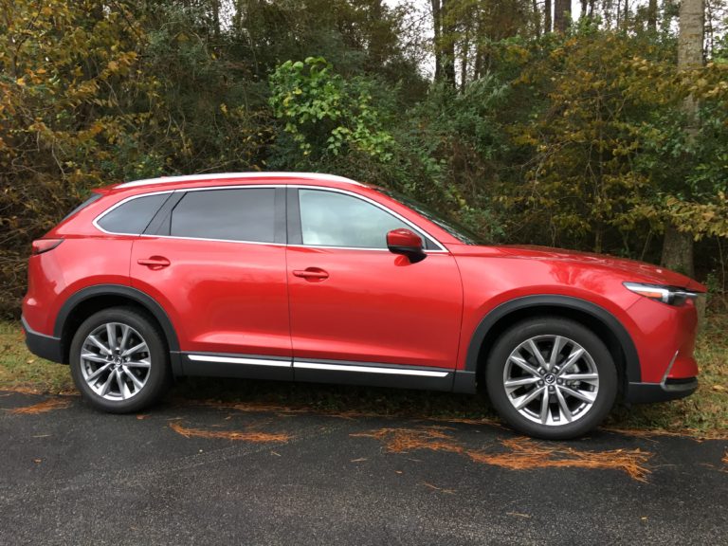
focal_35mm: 29
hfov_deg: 61.7
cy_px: 273
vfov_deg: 48.2
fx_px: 610
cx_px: 364
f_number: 2.2
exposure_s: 1/40
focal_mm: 4.15
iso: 32
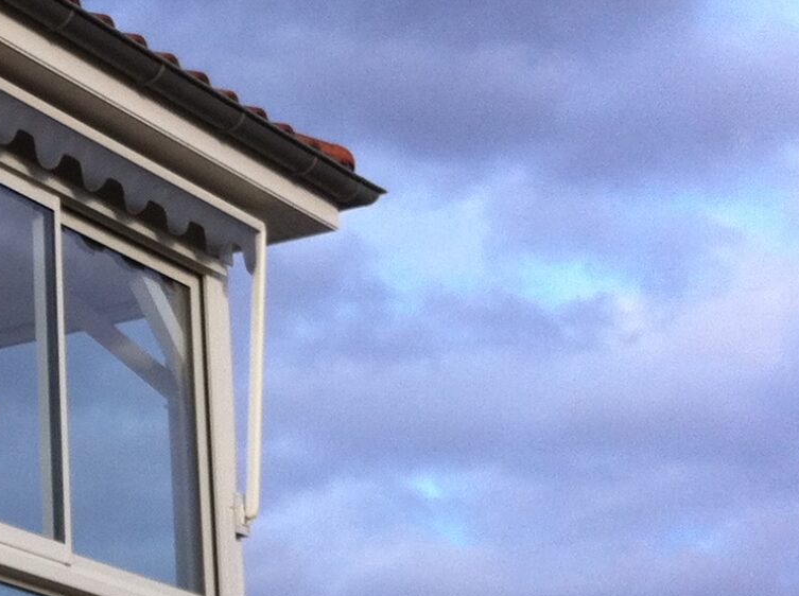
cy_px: 367
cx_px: -450
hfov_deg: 15.2
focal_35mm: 119
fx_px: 2742
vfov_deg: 12.4
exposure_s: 1/287
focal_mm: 3.85
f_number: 2.8
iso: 80
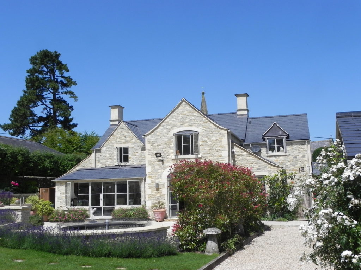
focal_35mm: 37
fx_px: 386
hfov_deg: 50.1
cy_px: 135
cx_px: 180
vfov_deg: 38.7
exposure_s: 1/517
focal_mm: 6.6
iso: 160
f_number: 7.1
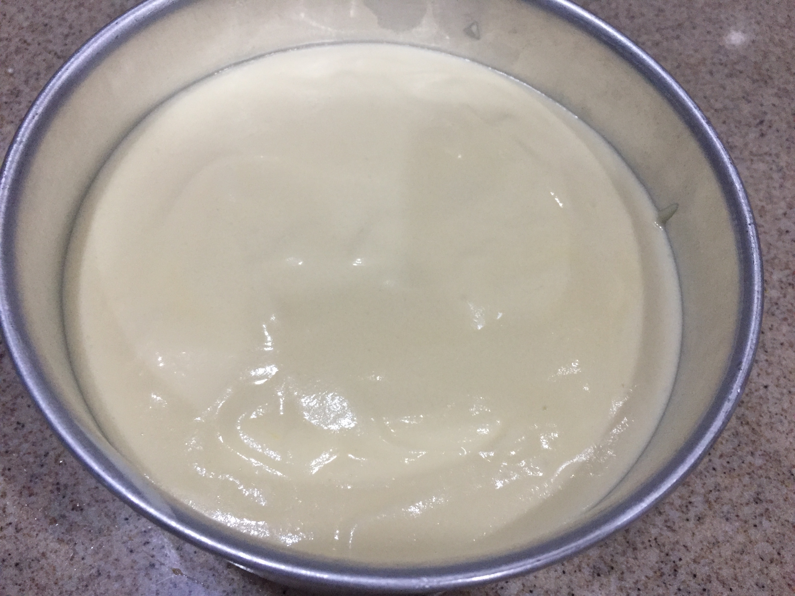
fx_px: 666
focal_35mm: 29
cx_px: 398
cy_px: 298
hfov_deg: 61.7
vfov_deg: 48.2
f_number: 2.2
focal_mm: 4.15
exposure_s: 1/33
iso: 200
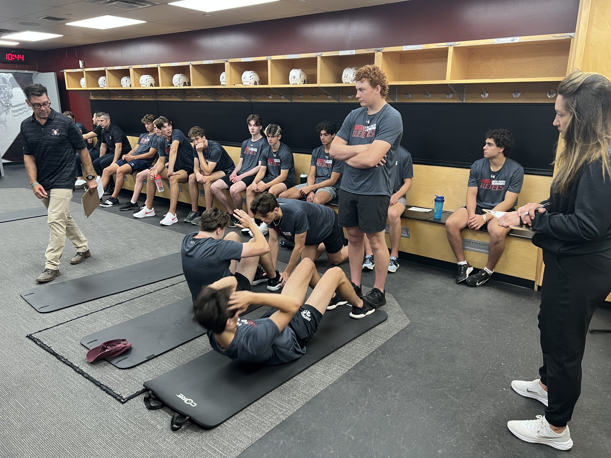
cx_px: 306
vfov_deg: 53.1
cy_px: 229
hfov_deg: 67.3
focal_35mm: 26
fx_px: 459
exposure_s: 1/60
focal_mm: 5.7
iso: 125
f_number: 1.5
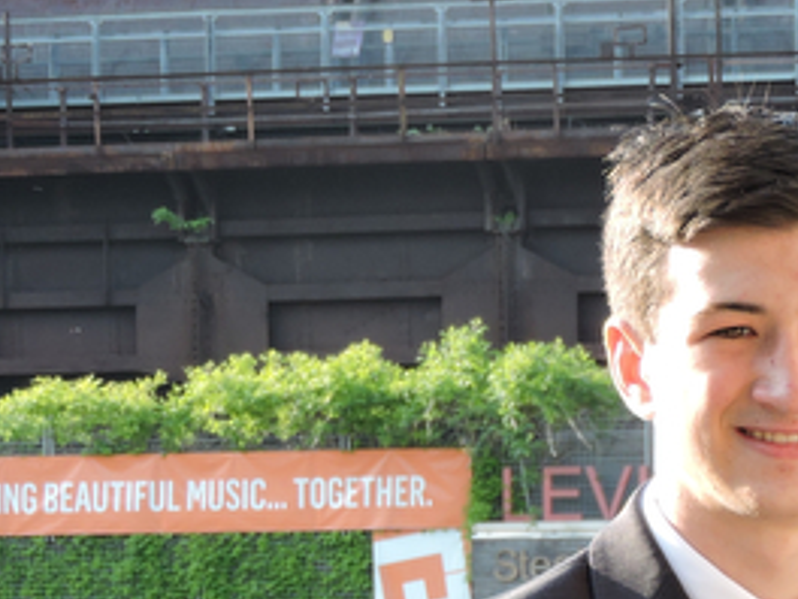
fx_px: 7031
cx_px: 892
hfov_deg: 6.5
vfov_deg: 4.8
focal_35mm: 305
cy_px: 805
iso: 100
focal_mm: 18.8
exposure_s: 1/80
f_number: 4.8
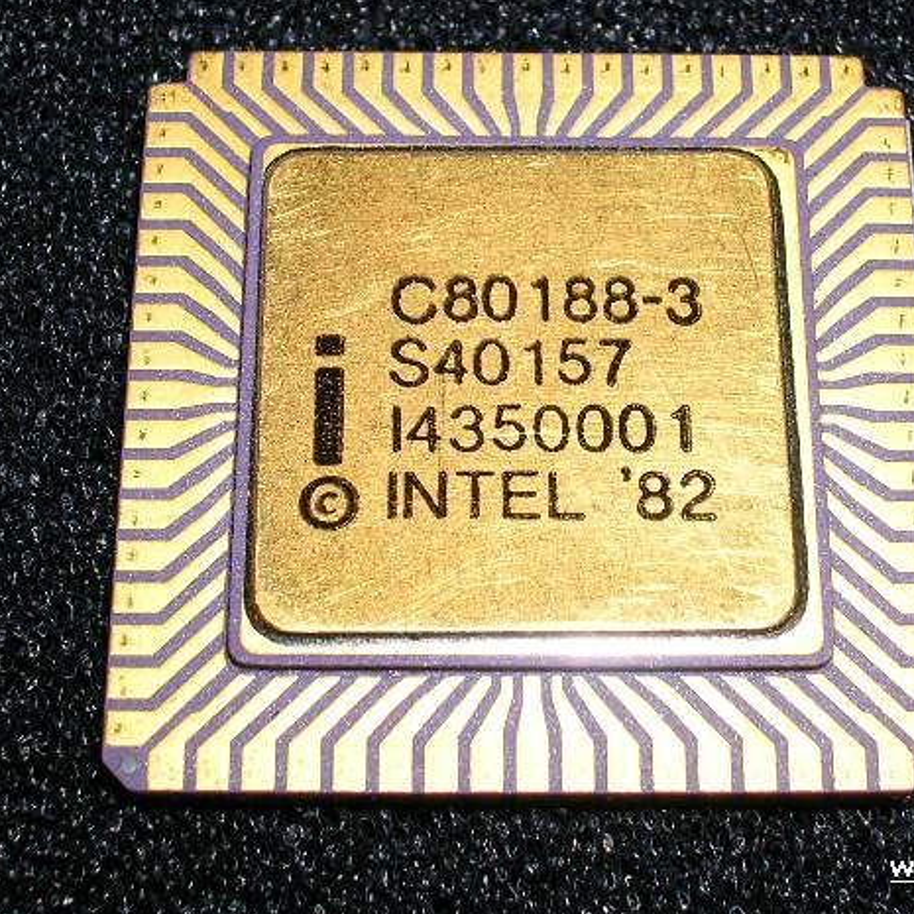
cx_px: 529
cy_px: 393
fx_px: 2270
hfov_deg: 22.7
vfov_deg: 22.7
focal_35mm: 76
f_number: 5.6
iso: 50
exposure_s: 1/60.1
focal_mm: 8.4
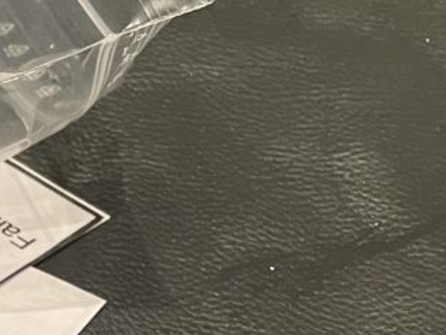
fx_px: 1638
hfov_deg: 14.1
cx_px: -305
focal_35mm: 127
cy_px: 542
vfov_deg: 11.1
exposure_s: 1/50
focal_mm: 4.2
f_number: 1.6
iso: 100
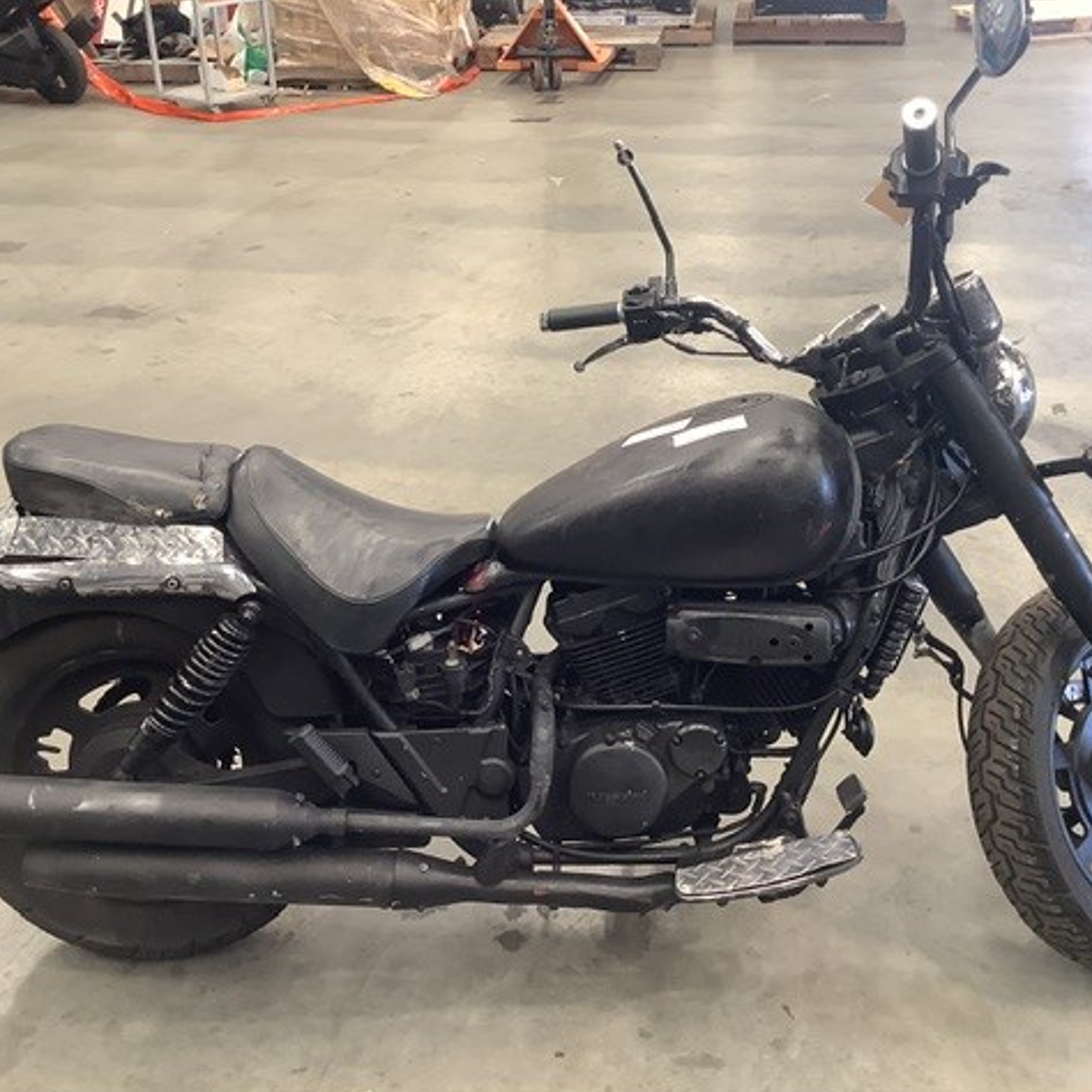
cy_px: 551
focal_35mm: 37
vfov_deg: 44.9
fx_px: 1321
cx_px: 525
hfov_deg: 44.9
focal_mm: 3.3
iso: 100
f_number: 2.4
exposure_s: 1/50
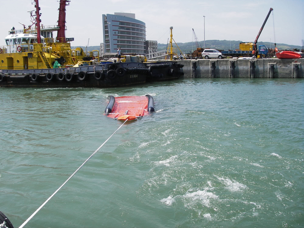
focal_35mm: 38
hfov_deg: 49.0
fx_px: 334
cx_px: 152
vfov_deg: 37.7
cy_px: 114
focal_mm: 6.3
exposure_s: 1/160
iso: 50
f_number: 6.6
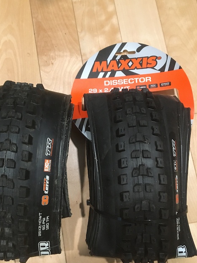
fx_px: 281
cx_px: 73
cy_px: 131
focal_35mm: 37
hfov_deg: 38.4
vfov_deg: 50.1
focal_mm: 4.15
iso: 250
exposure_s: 1/15
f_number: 2.2
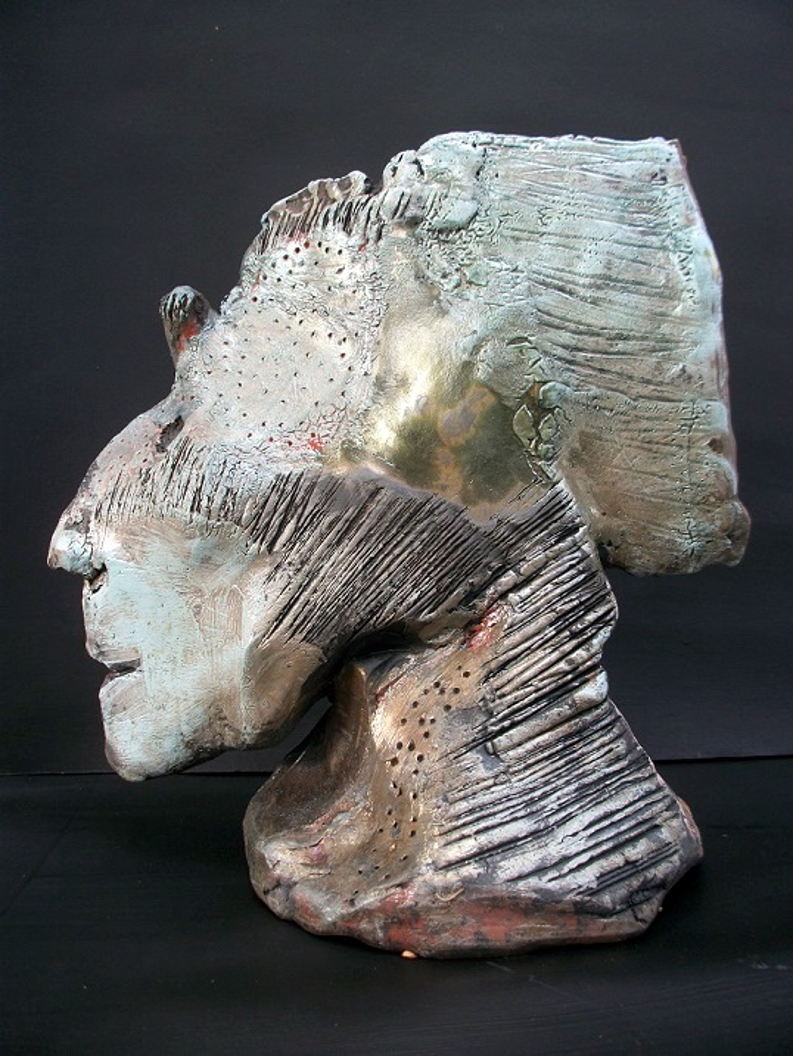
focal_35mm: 31
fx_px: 947
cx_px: 396
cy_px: 528
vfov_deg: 58.3
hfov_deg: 45.5
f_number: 2.9
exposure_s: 1/126
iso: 80
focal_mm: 5.7
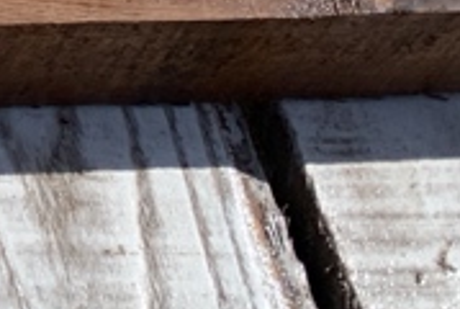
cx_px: -912
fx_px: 2317
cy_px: -548
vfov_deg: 7.0
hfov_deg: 9.1
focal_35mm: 181
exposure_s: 1/2994
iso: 25
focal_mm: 4.25
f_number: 1.8
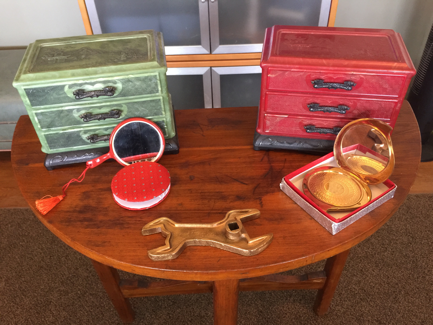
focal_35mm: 29
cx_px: 216
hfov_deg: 61.7
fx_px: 363
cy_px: 162
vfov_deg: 48.2
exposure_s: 1/15
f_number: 2.2
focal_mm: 4.15
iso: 125
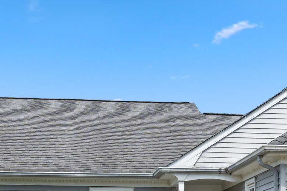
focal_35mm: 89
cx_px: 177
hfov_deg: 22.8
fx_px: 709
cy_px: 184
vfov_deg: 15.1
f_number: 6.3
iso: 125
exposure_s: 1/320
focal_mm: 34
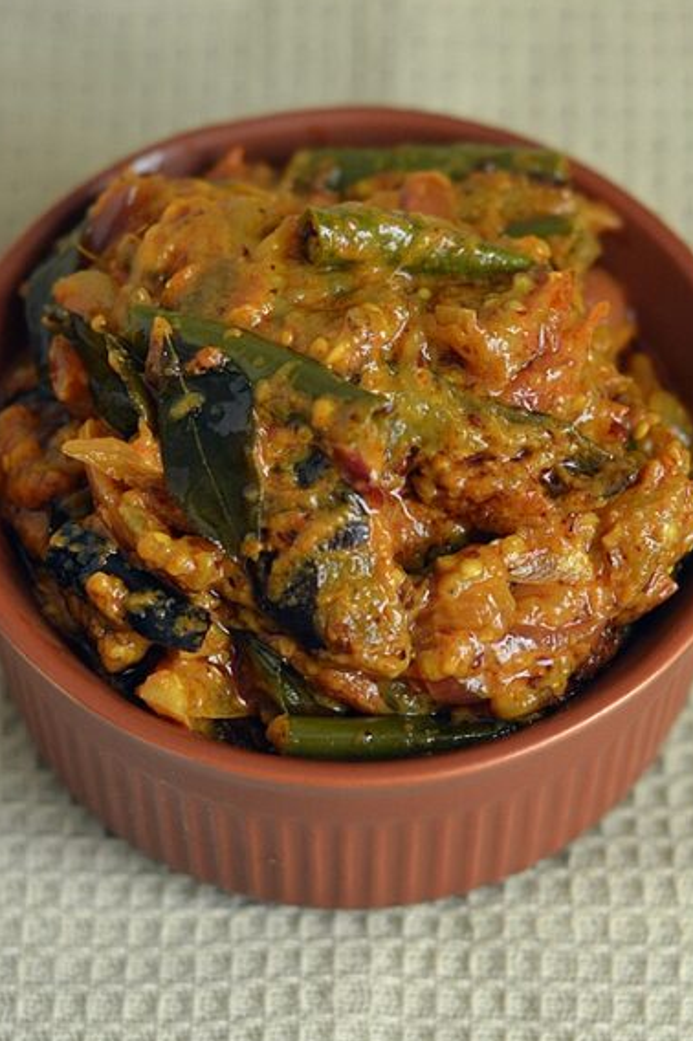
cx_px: 368
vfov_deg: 18.8
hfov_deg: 12.6
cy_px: 443
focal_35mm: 109
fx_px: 3151
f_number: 3.5
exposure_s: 1/60
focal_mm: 50
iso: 400
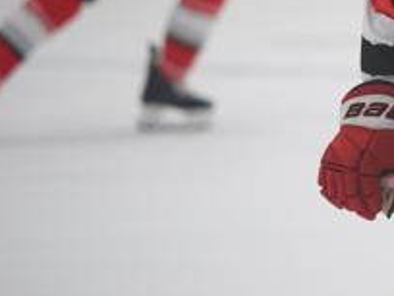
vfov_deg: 2.9
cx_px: 572
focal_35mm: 510
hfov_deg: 3.9
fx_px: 5805
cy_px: -24
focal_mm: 180
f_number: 2.8
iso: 3200
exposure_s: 1/1600
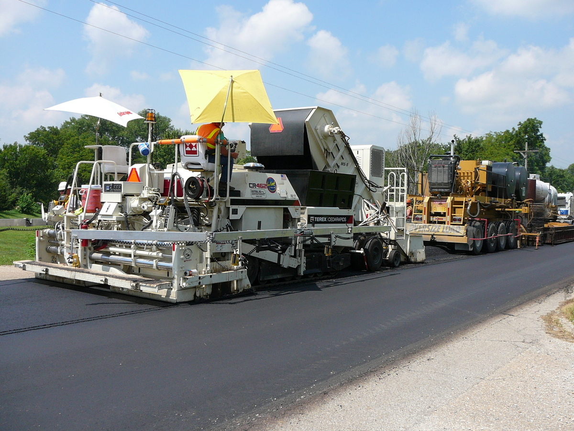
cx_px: 287
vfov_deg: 40.7
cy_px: 216
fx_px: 580
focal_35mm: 35
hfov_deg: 52.6
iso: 80
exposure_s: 1/640
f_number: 5
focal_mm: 5.2
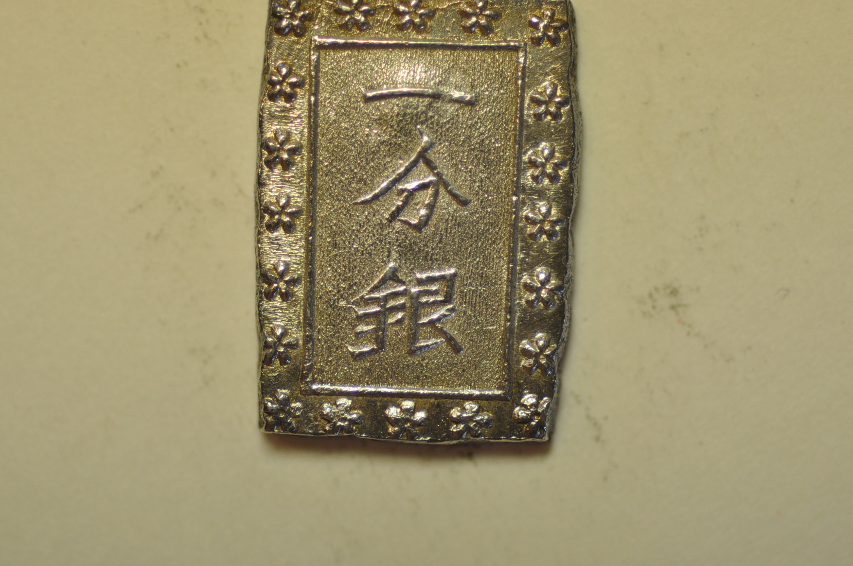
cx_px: 440
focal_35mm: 110
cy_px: 222
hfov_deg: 18.6
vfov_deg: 12.4
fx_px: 2603
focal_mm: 60
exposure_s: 1/250
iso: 400
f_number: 4
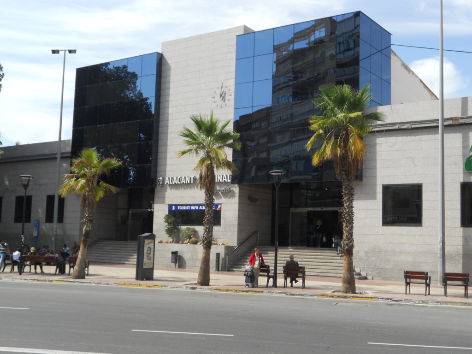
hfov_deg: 41.2
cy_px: 177
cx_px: 236
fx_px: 627
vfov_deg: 31.5
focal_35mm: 46
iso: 80
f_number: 4.3
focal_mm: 8.2
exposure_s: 1/400
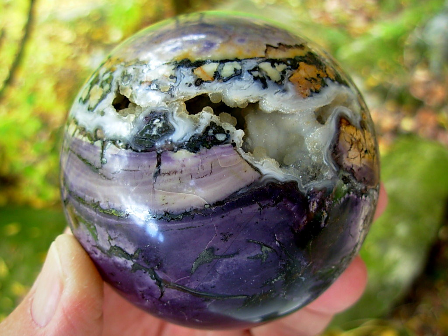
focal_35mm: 38
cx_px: 224
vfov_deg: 37.7
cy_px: 168
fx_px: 492
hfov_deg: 49.0
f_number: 2.9
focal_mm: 6.3
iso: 50
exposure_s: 1/26.9
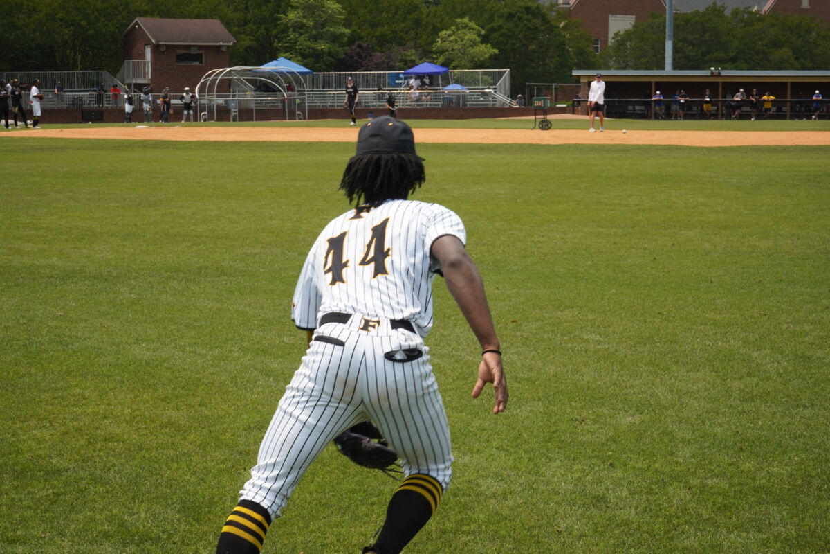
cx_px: 415
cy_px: 277
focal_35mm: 70
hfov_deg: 28.8
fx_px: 1614
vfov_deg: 19.5
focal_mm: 70
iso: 800
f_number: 20
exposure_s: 1/320
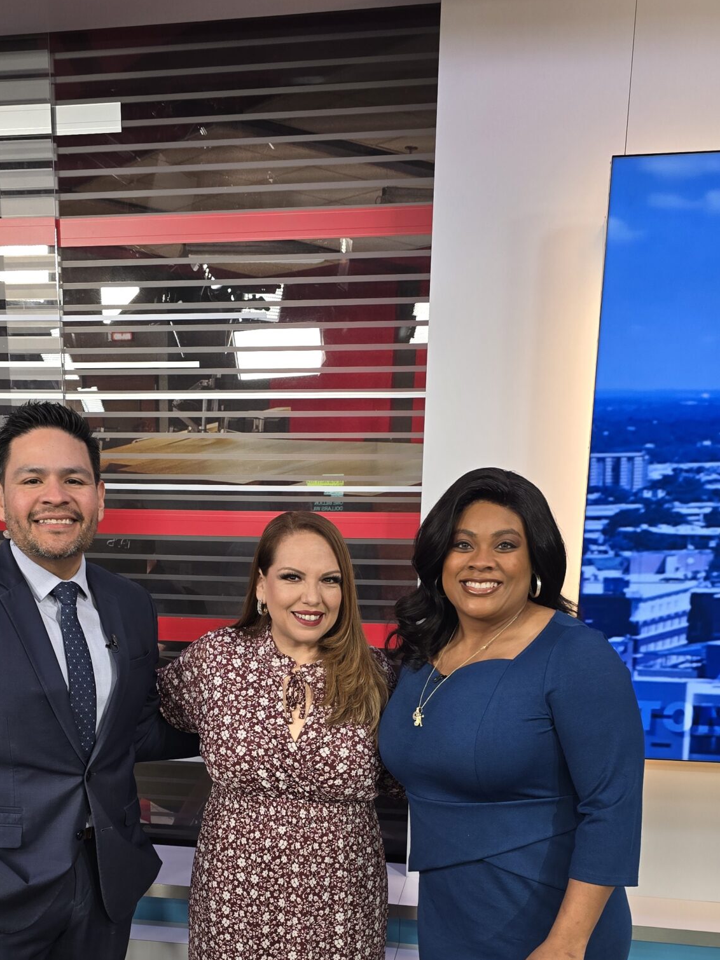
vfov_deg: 45.1
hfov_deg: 36.7
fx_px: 1082
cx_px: 283
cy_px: 786
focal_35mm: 39
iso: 64
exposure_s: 1/52.4
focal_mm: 6.3
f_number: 1.7
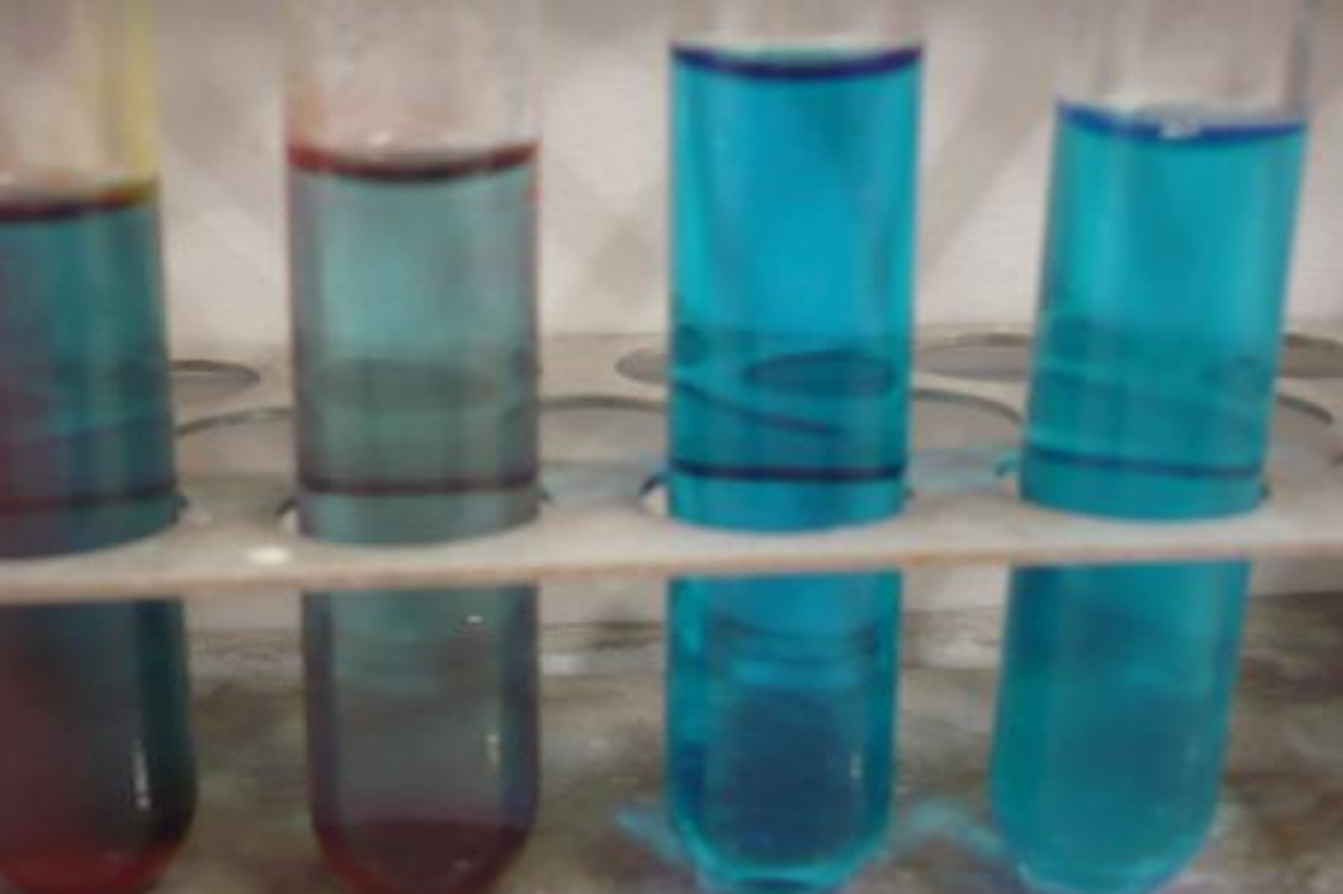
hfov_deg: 41.0
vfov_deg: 28.0
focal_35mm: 48
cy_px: 546
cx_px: 579
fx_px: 1790
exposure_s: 1/25
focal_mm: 5.8
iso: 200
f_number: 2.8
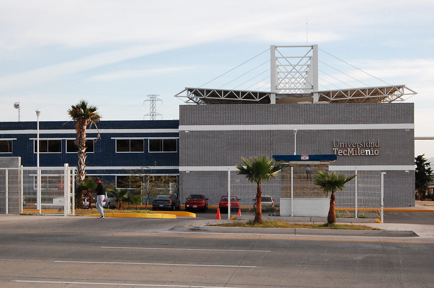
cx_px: 217
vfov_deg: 20.1
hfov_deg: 29.9
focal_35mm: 68
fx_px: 813
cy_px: 144
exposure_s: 1/800
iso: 1600
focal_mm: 45
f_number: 14
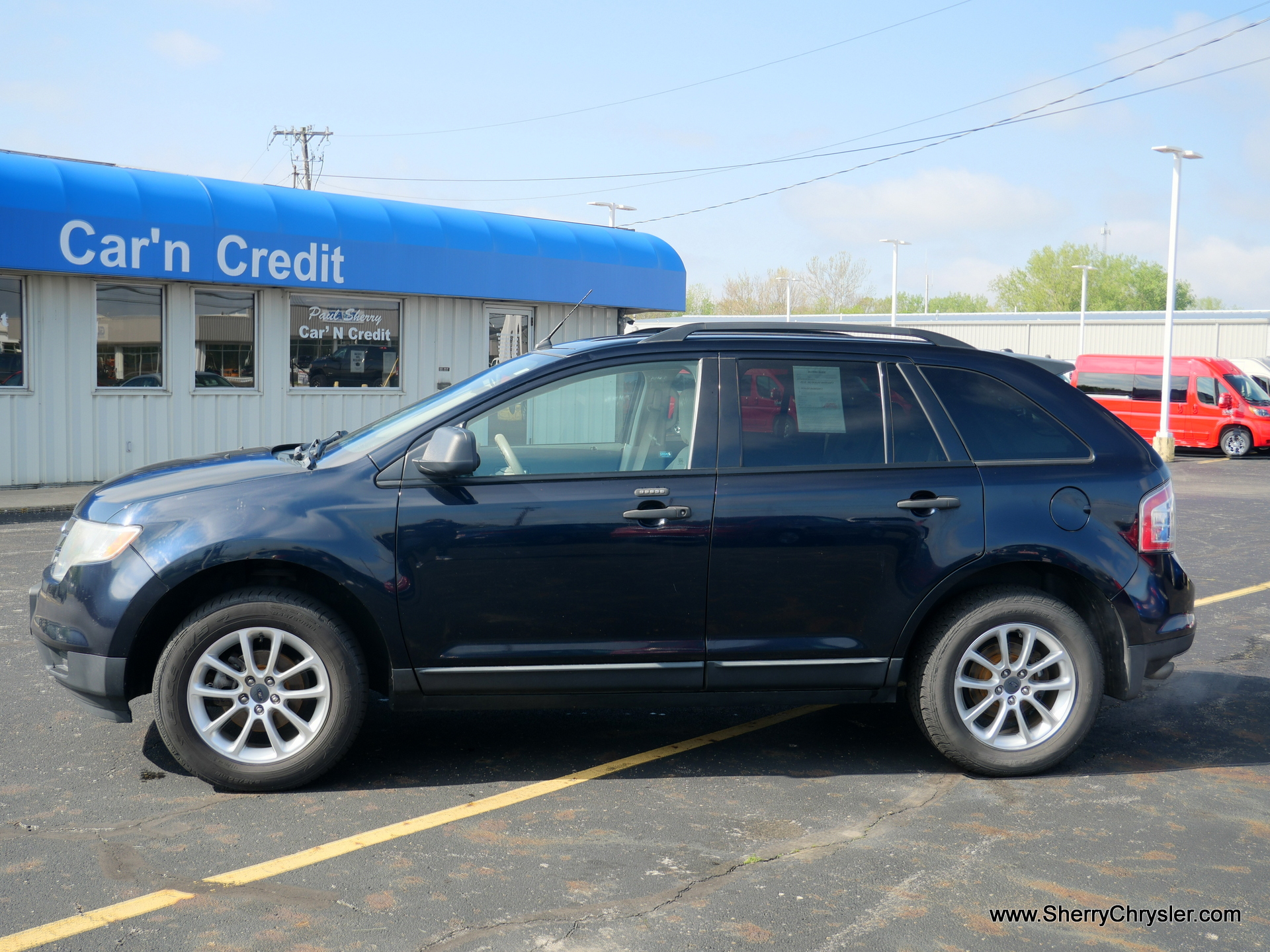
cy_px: 476
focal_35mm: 36
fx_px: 1321
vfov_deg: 39.7
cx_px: 635
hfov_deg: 51.4
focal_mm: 18
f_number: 5
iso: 200
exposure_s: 1/160
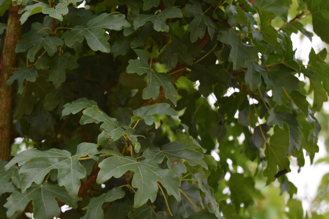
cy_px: 147
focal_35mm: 116
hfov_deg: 17.7
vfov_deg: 11.8
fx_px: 1057
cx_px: 148
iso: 400
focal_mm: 55
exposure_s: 1/125
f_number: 5.6
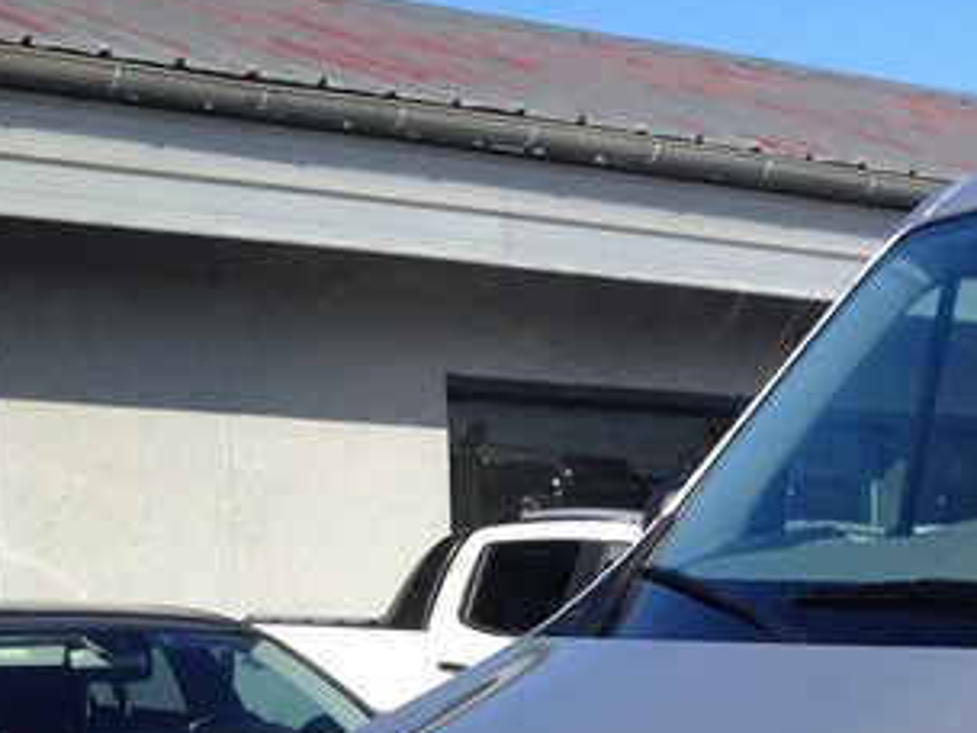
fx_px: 3330
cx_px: 1475
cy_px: 727
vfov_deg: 12.4
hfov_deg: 15.4
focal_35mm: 118
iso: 50
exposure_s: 1/1453
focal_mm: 4.28
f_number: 2.4
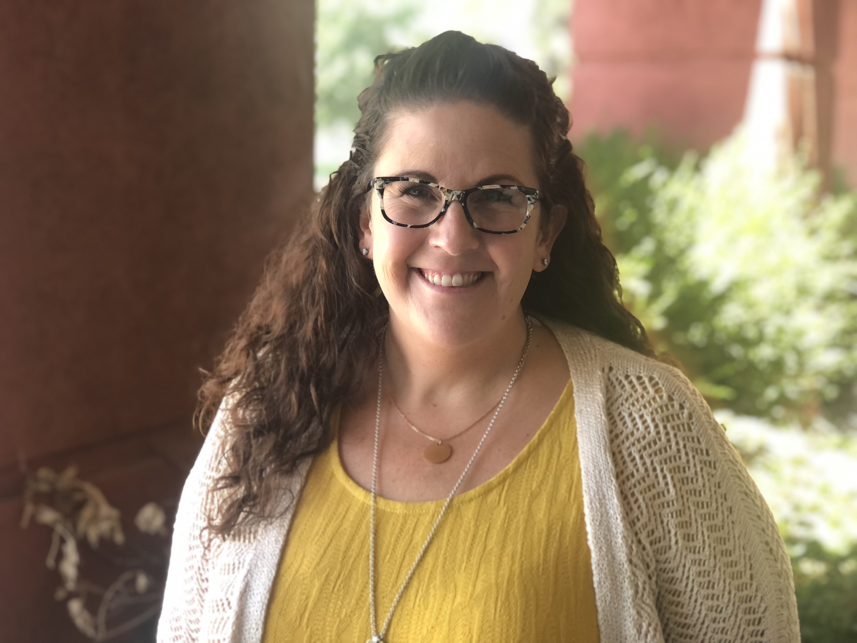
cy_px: 322
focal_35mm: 57
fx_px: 1411
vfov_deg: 25.7
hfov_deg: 33.8
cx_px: 428
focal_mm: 6.6
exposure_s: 1/30
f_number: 2.8
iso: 32
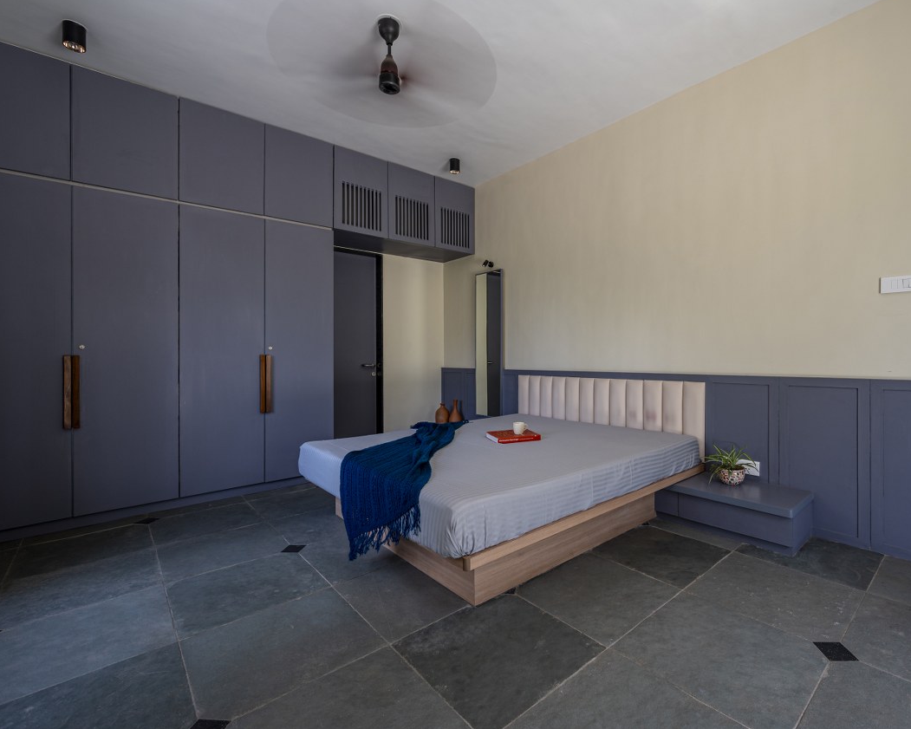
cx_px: 518
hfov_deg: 92.5
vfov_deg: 80.4
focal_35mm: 16
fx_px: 431
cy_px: 360
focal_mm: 14
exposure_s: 1/15
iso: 100
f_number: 8
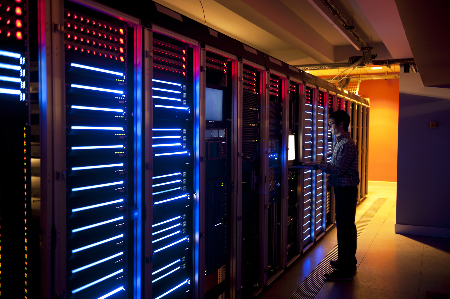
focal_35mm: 36
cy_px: 150
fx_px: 450
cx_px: 225
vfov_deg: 36.8
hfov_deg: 53.2
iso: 160
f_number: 2.8
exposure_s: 1/2
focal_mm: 36
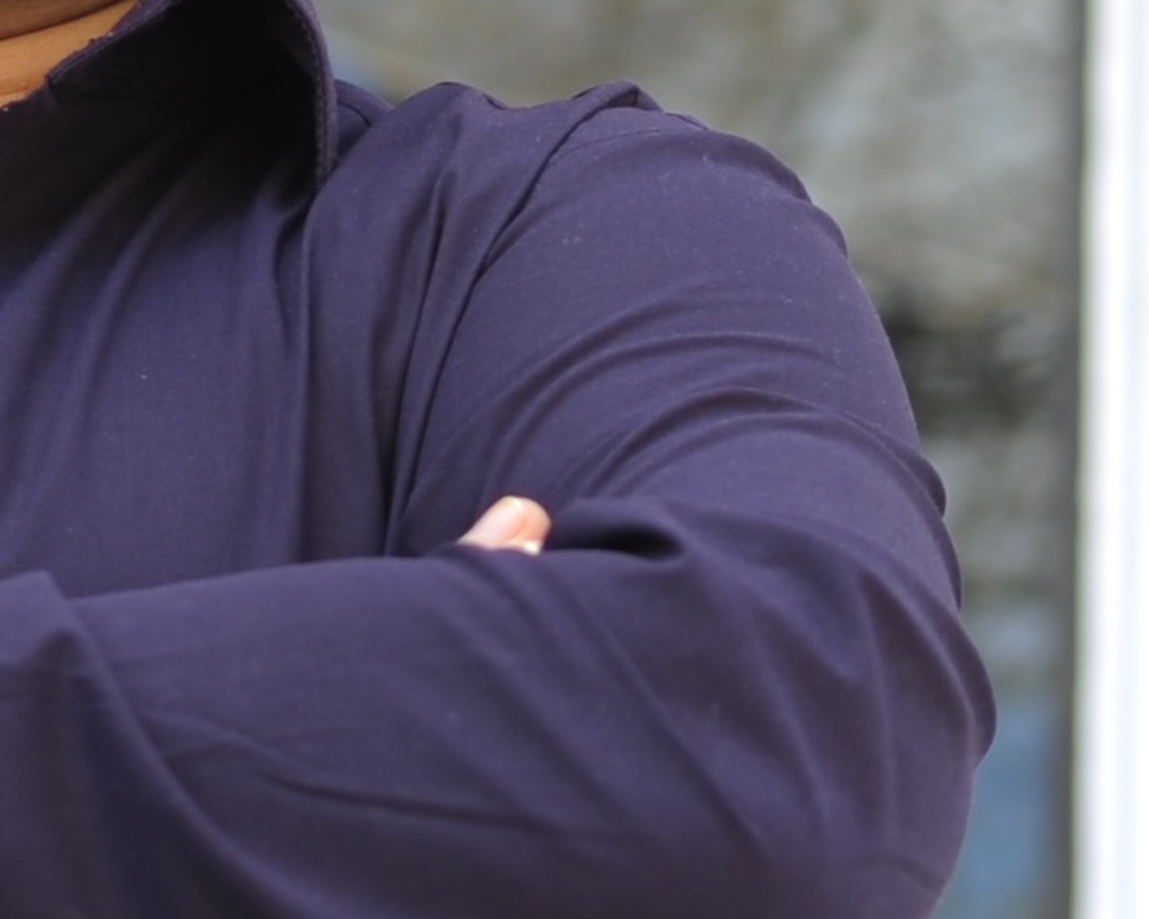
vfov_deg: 6.1
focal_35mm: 249
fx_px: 8469
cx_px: 253
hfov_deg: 7.8
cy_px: -460
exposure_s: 1/250
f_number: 3.3
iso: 100
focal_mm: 45
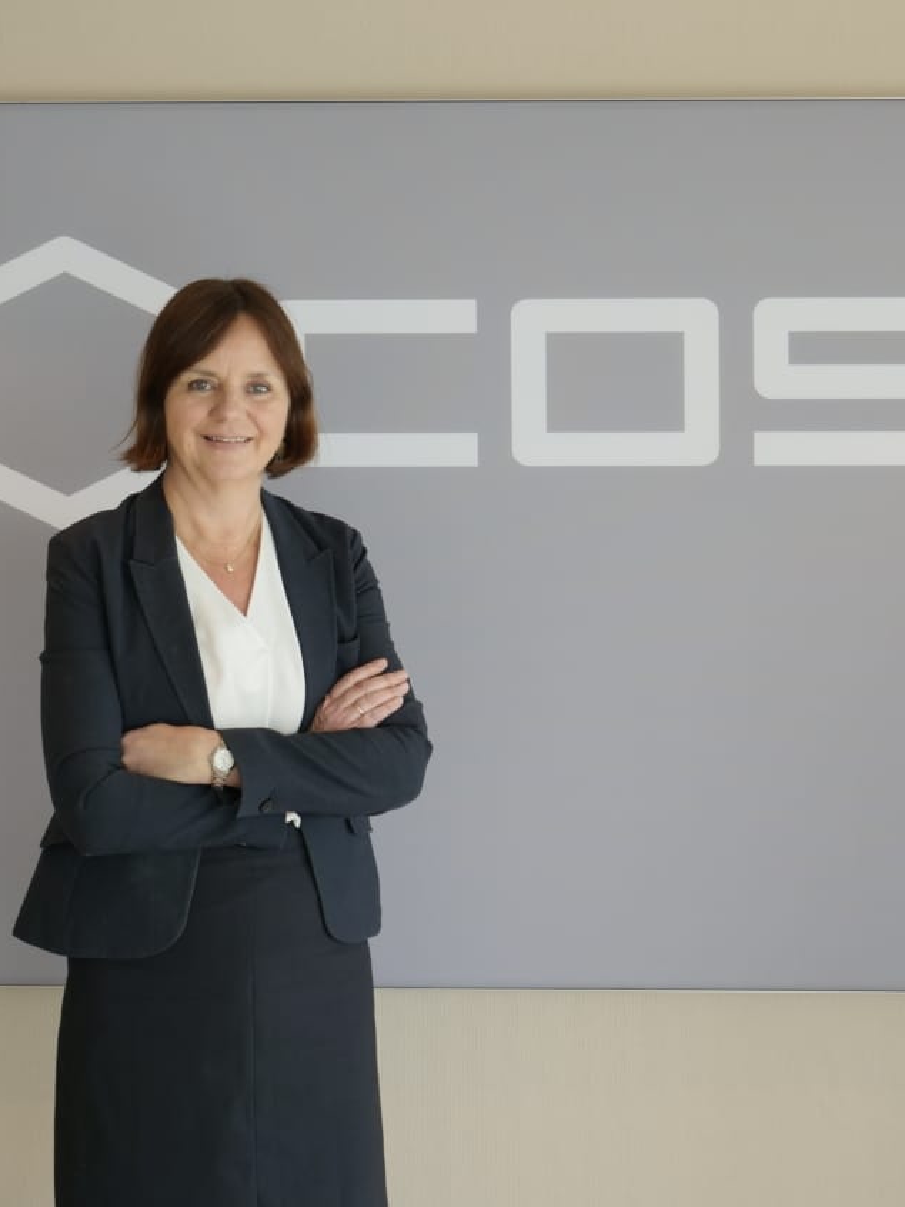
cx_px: 577
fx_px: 2474
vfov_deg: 27.4
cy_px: 584
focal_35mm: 71
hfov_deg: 20.7
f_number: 3.5
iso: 250
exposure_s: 1/60
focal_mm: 25
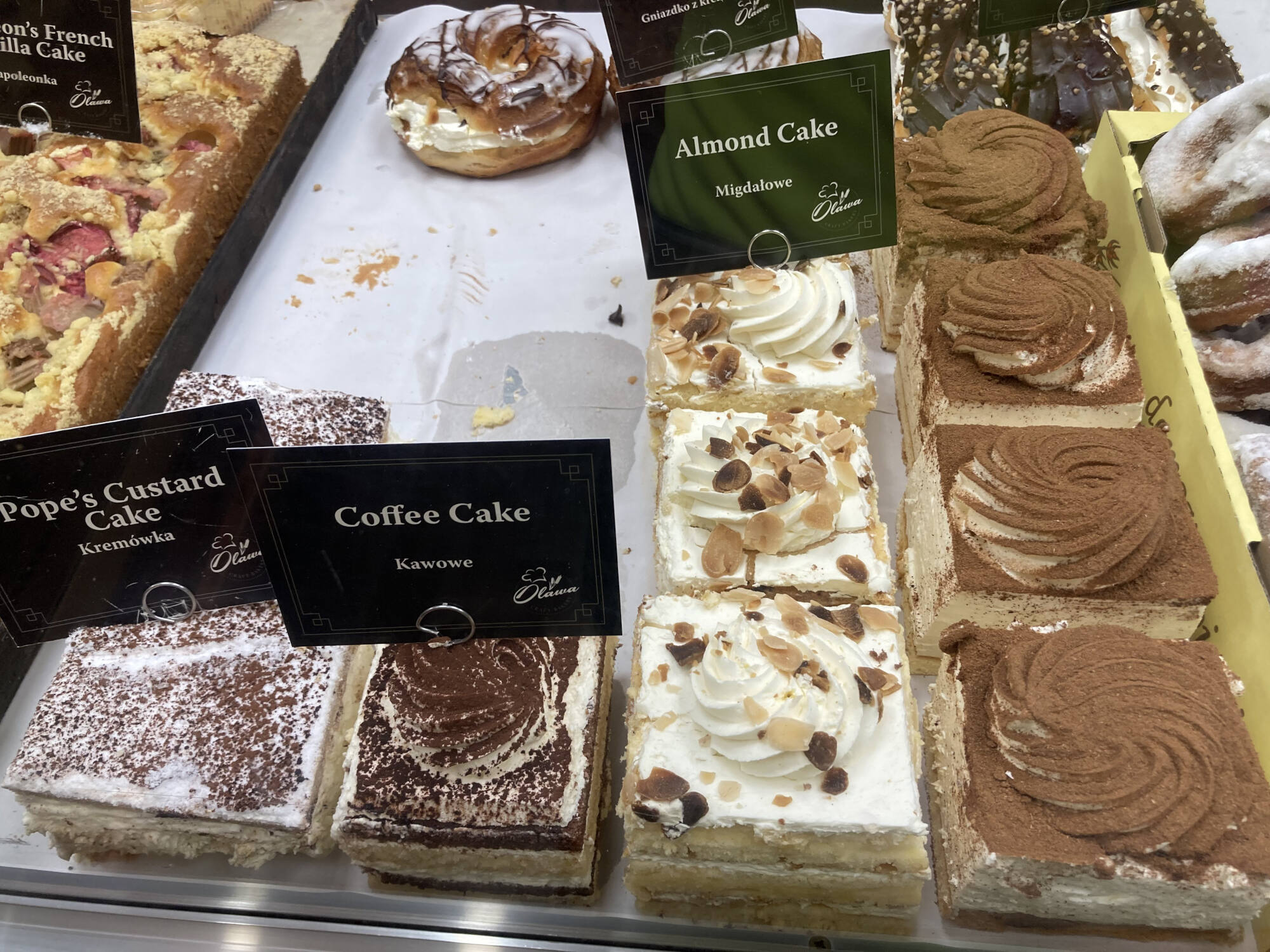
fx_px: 1027
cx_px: 635
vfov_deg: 49.7
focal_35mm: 28
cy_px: 476
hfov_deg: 63.4
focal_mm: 3.99
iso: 80
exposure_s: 1/100
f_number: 1.8
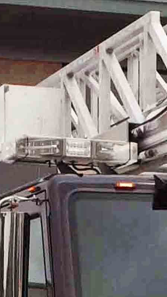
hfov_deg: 9.1
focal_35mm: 129
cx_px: 256
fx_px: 1015
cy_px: 383
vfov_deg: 15.8
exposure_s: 1/1580
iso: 32
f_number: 2.2
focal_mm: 4.15
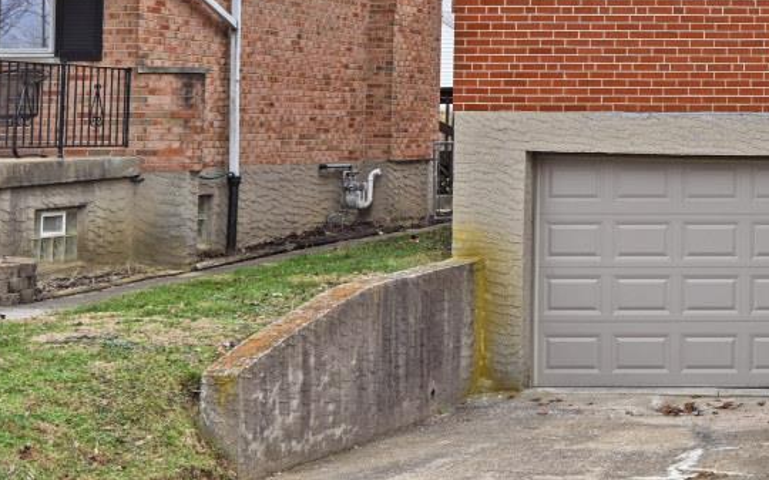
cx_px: 1054
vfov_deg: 15.1
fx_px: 1781
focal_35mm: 85
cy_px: 10
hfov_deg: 21.5
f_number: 5.6
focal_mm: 30
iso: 140
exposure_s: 1/250
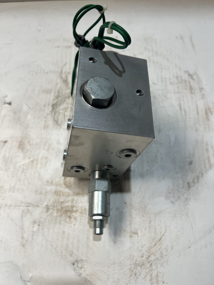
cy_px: 142
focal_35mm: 26
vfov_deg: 67.3
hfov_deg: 53.1
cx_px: 107
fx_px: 214
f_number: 1.5
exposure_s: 1/121
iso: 50
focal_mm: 5.7
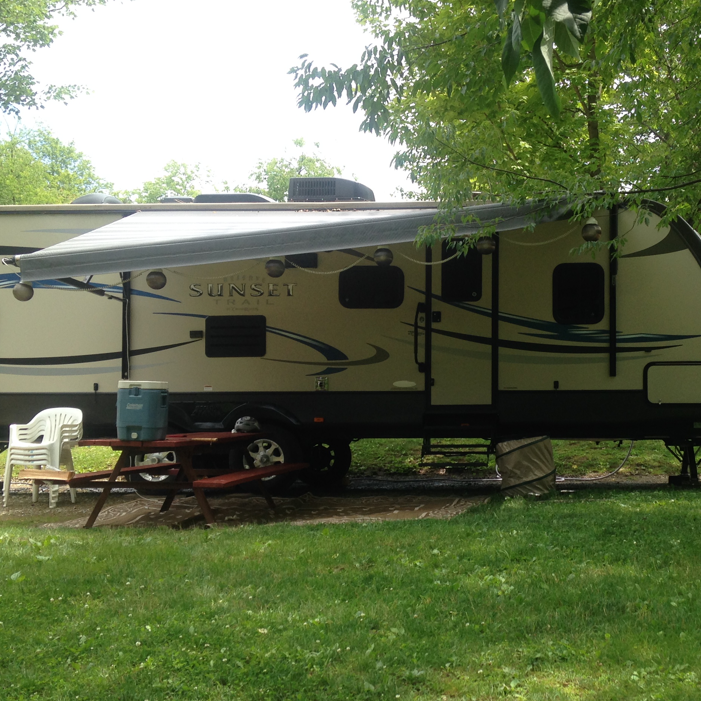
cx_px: 500
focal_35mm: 51
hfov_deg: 32.9
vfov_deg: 33.4
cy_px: 395
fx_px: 1168
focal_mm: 4.12
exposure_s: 1/484
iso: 50
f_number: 2.4
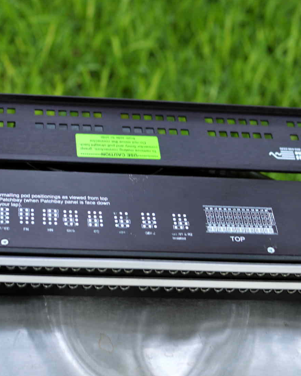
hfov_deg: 18.7
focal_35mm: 81
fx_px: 899
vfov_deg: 23.6
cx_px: 36
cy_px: 182
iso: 450
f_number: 4
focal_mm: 35
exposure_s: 1/60
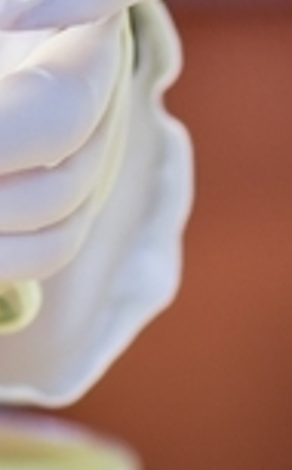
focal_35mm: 394
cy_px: -75
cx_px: -347
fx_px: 5040
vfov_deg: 5.3
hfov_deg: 3.3
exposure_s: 1/100
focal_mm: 100
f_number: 5
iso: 800
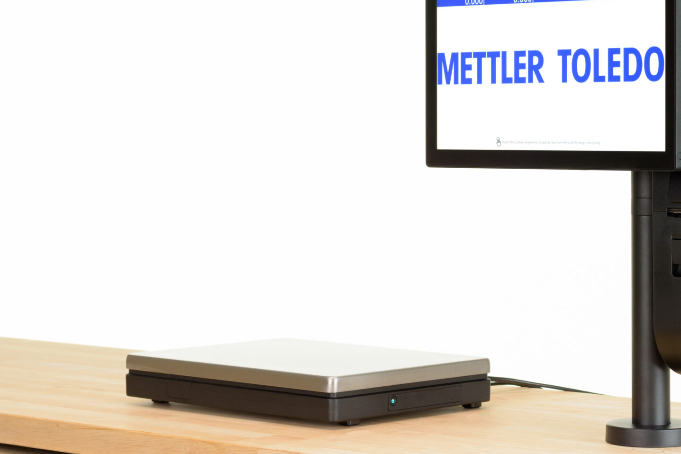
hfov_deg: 16.5
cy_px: 167
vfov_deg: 11.0
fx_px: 2345
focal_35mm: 124
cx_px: 470
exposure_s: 1/8
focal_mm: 58
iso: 400
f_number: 8
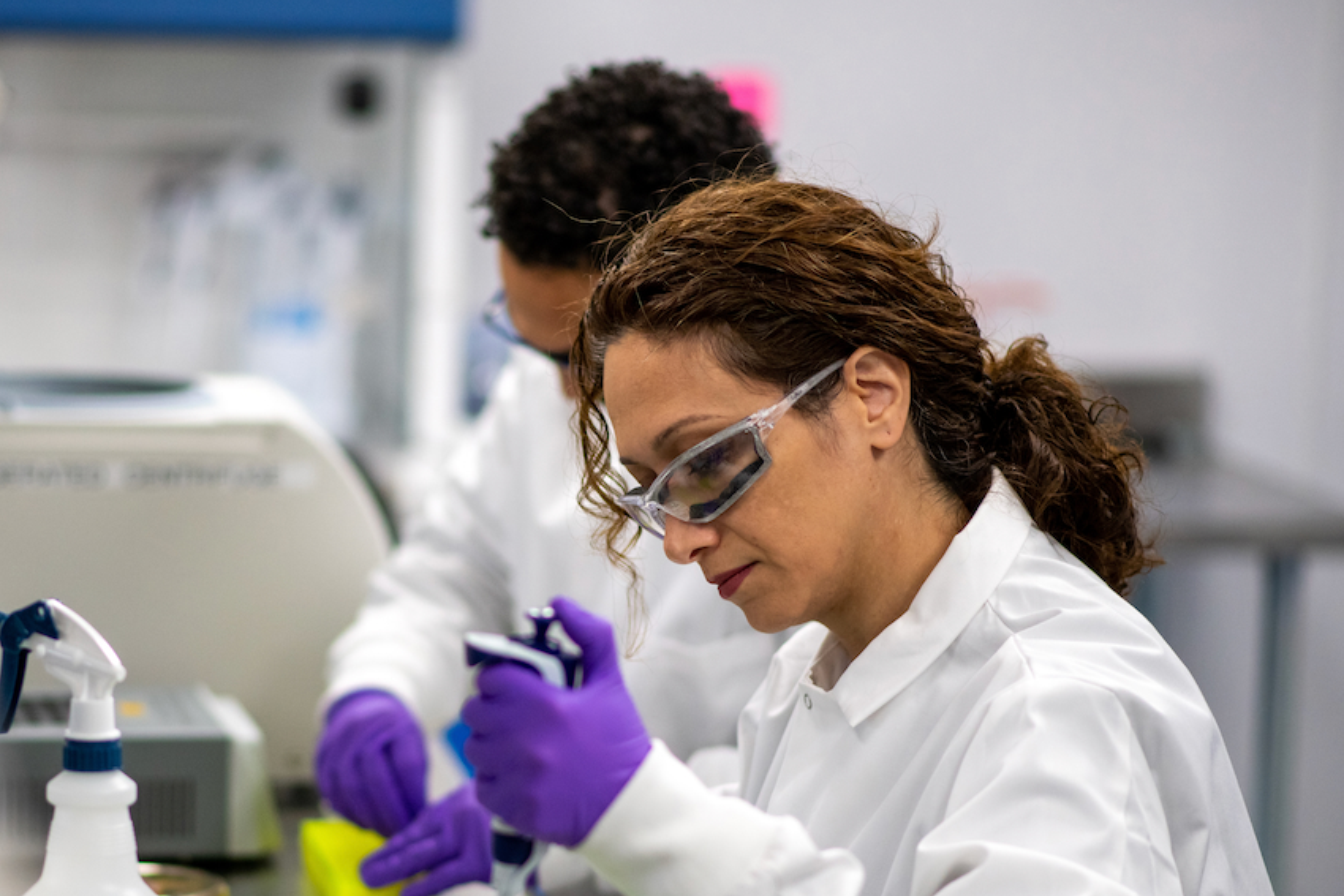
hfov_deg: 16.0
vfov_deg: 10.7
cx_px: 403
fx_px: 4779
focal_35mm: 128
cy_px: 632
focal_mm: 85
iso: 500
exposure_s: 1/1000
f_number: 2
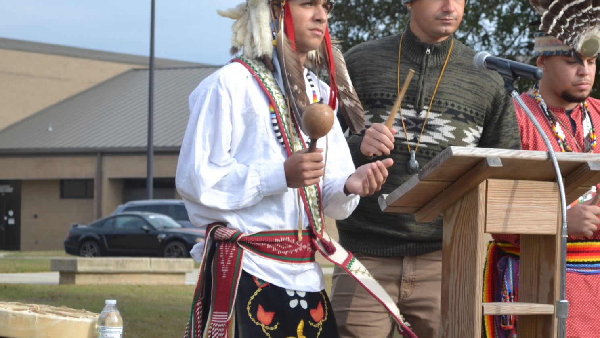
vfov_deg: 8.1
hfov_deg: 14.4
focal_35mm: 149
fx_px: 2369
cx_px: 390
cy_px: 92
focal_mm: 55
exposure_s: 1/160
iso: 100
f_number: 6.3
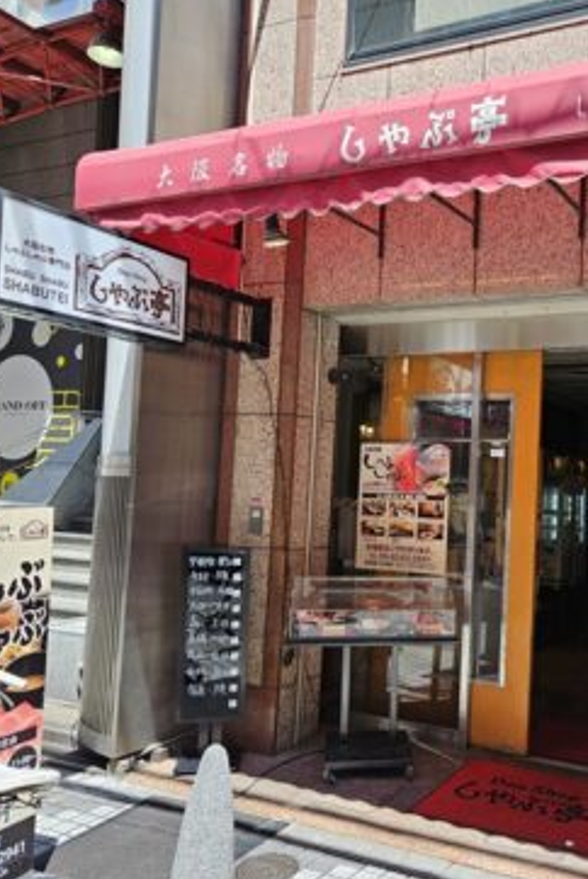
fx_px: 807
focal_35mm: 33
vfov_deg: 57.2
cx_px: 457
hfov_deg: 38.8
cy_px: 448
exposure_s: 1/441
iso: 25
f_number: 1.8
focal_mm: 5.4
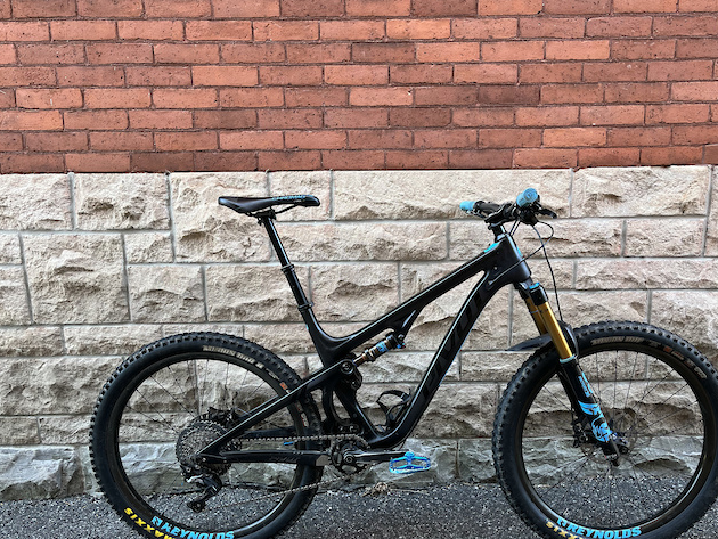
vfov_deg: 42.8
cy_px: 313
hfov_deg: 55.3
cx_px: 384
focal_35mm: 33
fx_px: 685
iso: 64
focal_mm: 5.1
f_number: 1.6
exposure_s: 1/122
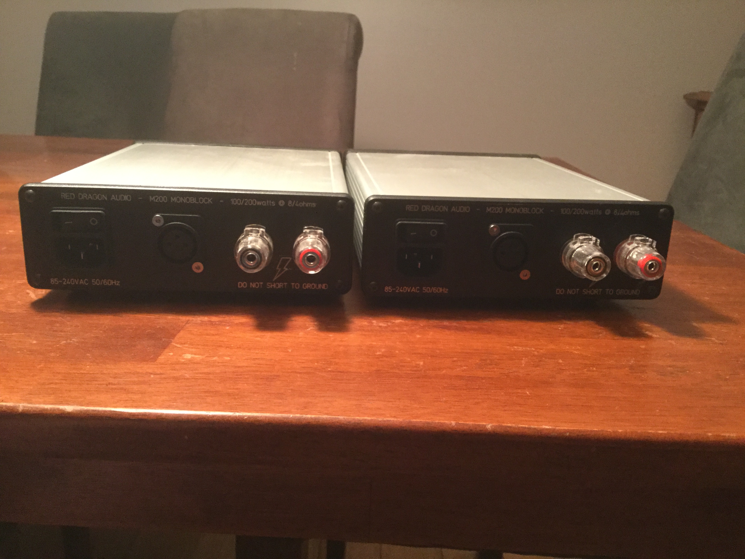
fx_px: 667
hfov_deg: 58.4
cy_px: 280
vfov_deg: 45.4
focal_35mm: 31
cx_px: 372
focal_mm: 3.3
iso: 200
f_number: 2.4
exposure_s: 1/20
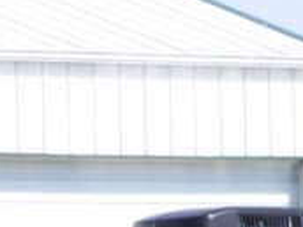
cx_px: 606
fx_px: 6652
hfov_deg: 2.6
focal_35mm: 760
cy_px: 611
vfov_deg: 1.9
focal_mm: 21.2
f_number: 4.5
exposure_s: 1/320
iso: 64
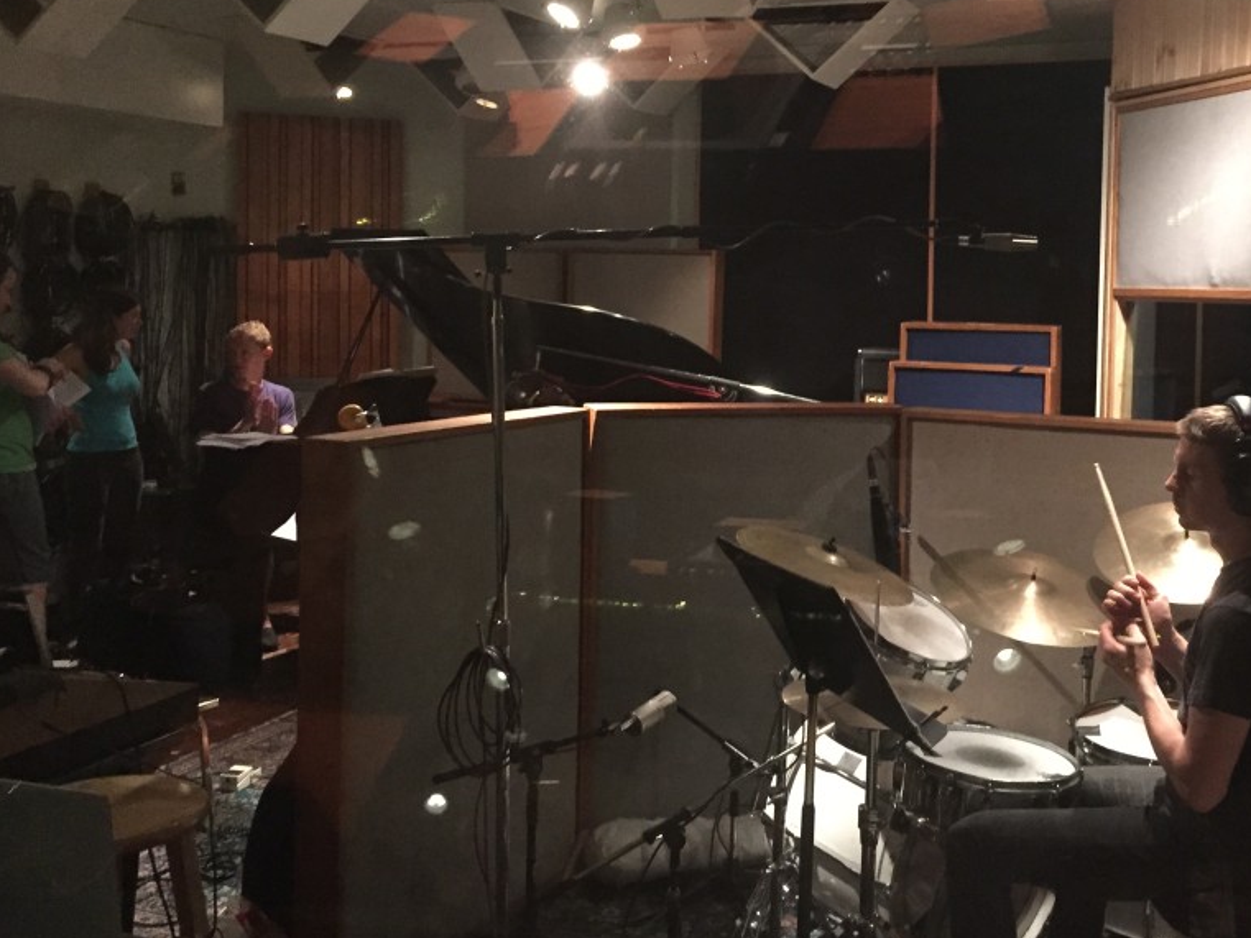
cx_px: 799
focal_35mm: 39
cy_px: 343
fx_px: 1410
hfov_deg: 47.3
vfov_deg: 36.6
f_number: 2.2
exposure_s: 1/15
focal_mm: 4.15
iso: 320
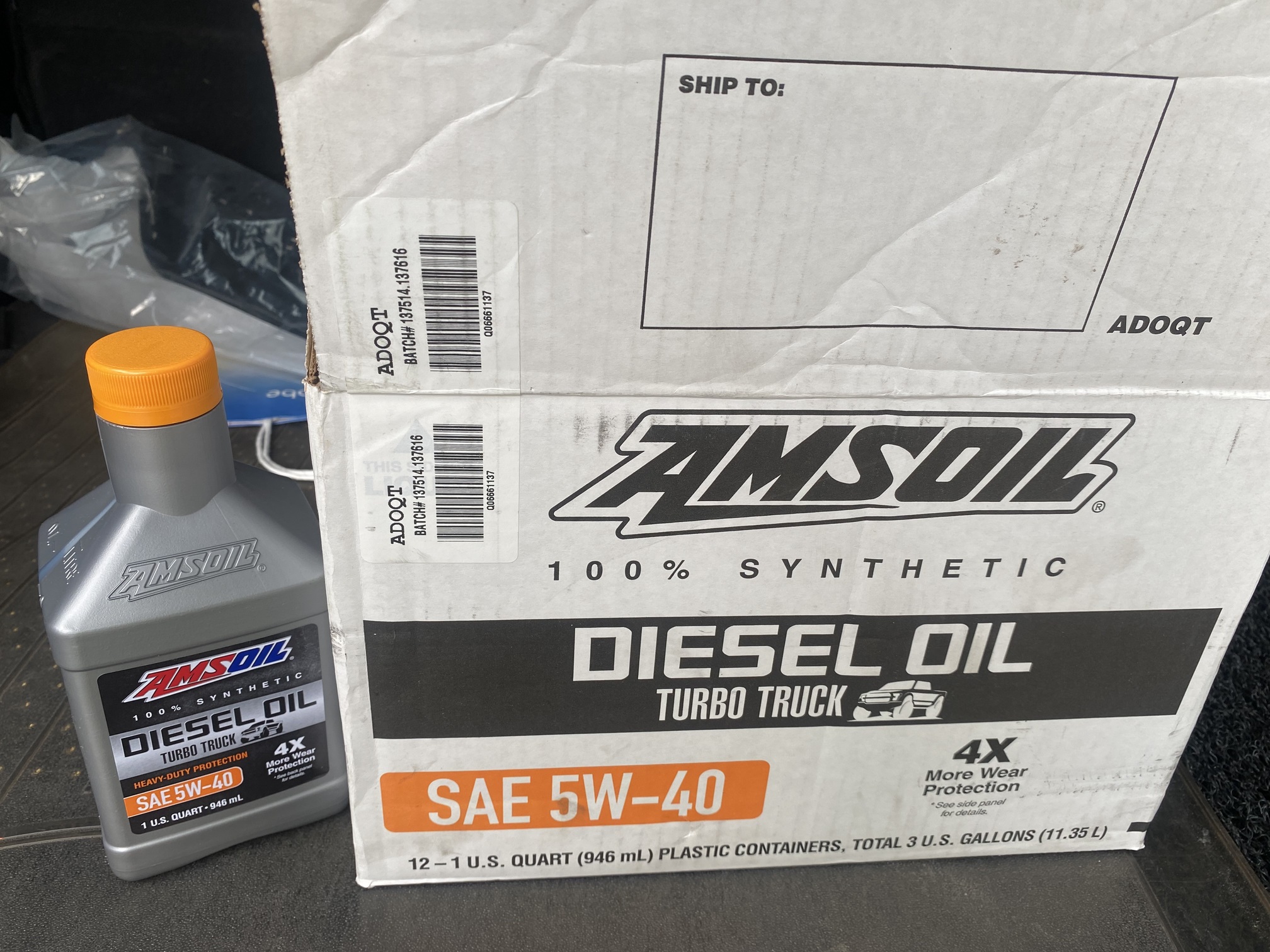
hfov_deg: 67.3
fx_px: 954
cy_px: 476
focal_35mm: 26
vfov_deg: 53.1
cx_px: 635
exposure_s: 1/141
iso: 32
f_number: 1.8
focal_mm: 4.25
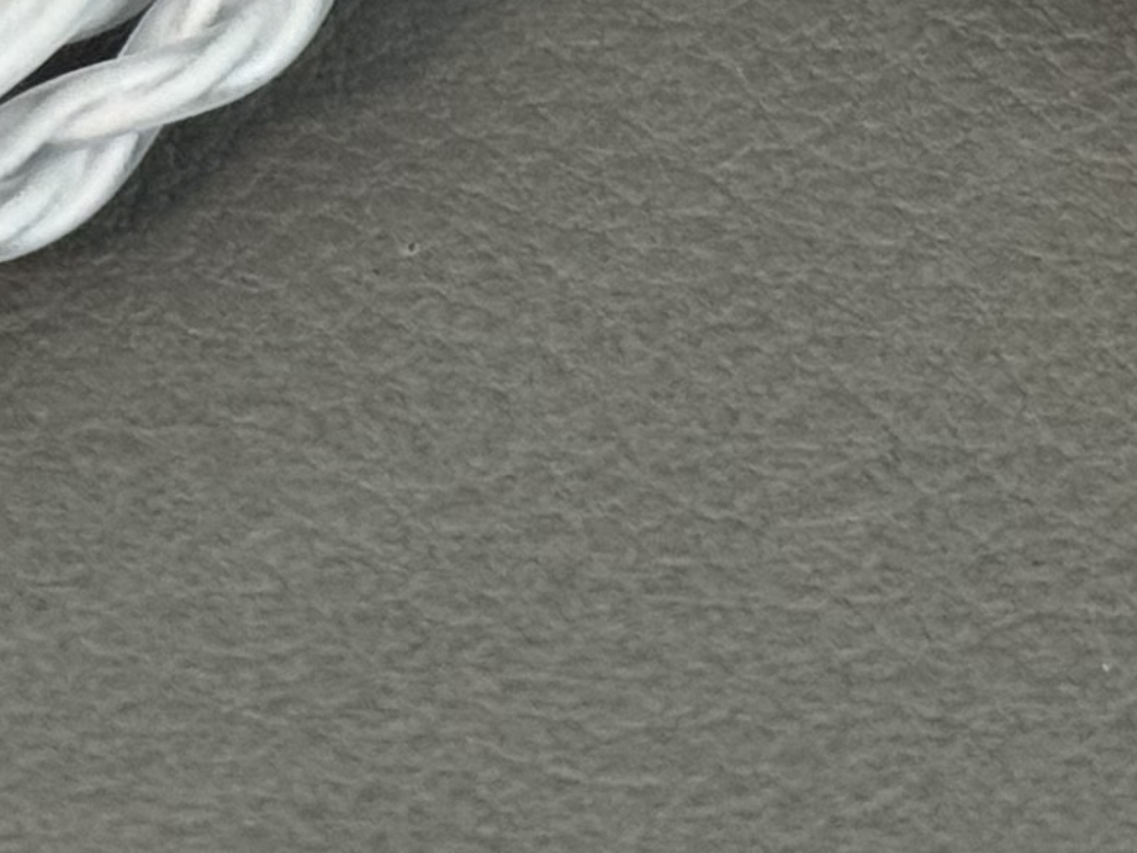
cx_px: 362
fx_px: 8146
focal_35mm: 248
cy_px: -1099
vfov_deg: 5.8
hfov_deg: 8.0
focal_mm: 6.76
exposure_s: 1/60
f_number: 1.78
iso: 200
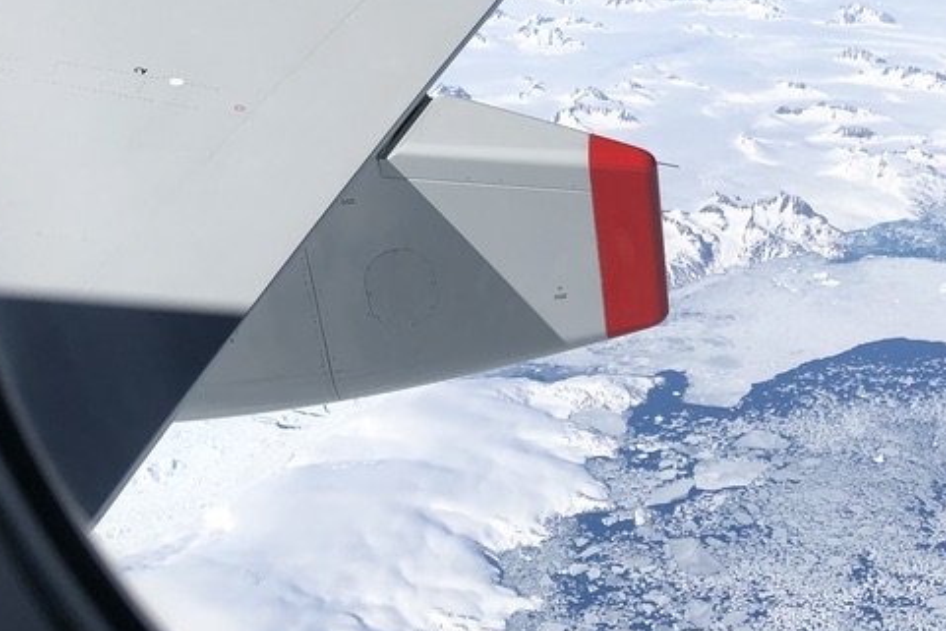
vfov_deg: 21.6
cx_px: 631
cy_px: 116
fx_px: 1630
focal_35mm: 62
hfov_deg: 32.1
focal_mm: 4
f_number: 1.8
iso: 20
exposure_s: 1/4367
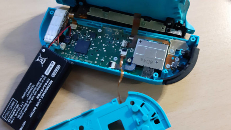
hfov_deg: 64.3
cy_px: 67
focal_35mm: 30
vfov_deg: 39.0
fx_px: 184
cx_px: 117
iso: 640
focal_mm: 3.93
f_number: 1.7
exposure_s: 1/25
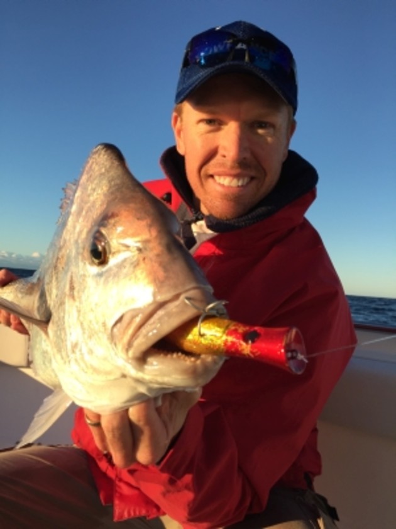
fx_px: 442
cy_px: 264
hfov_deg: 48.2
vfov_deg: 61.7
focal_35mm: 29
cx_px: 198
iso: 32
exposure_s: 1/807
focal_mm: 4.15
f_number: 2.2
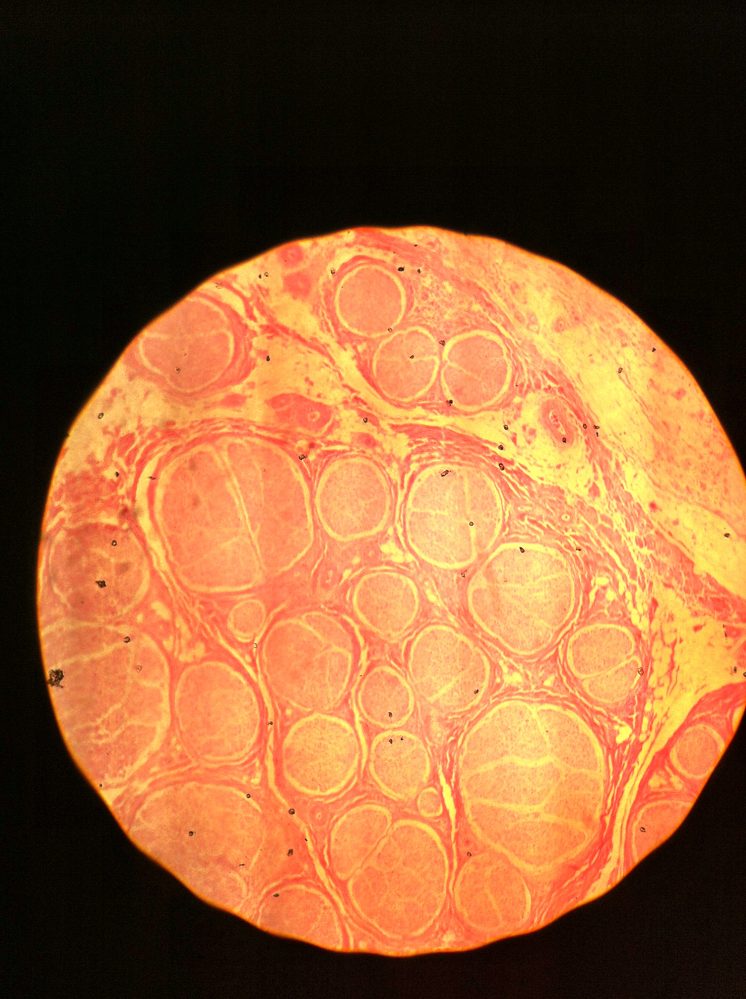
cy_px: 500
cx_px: 373
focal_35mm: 35
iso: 80
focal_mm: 3.85
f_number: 2.8
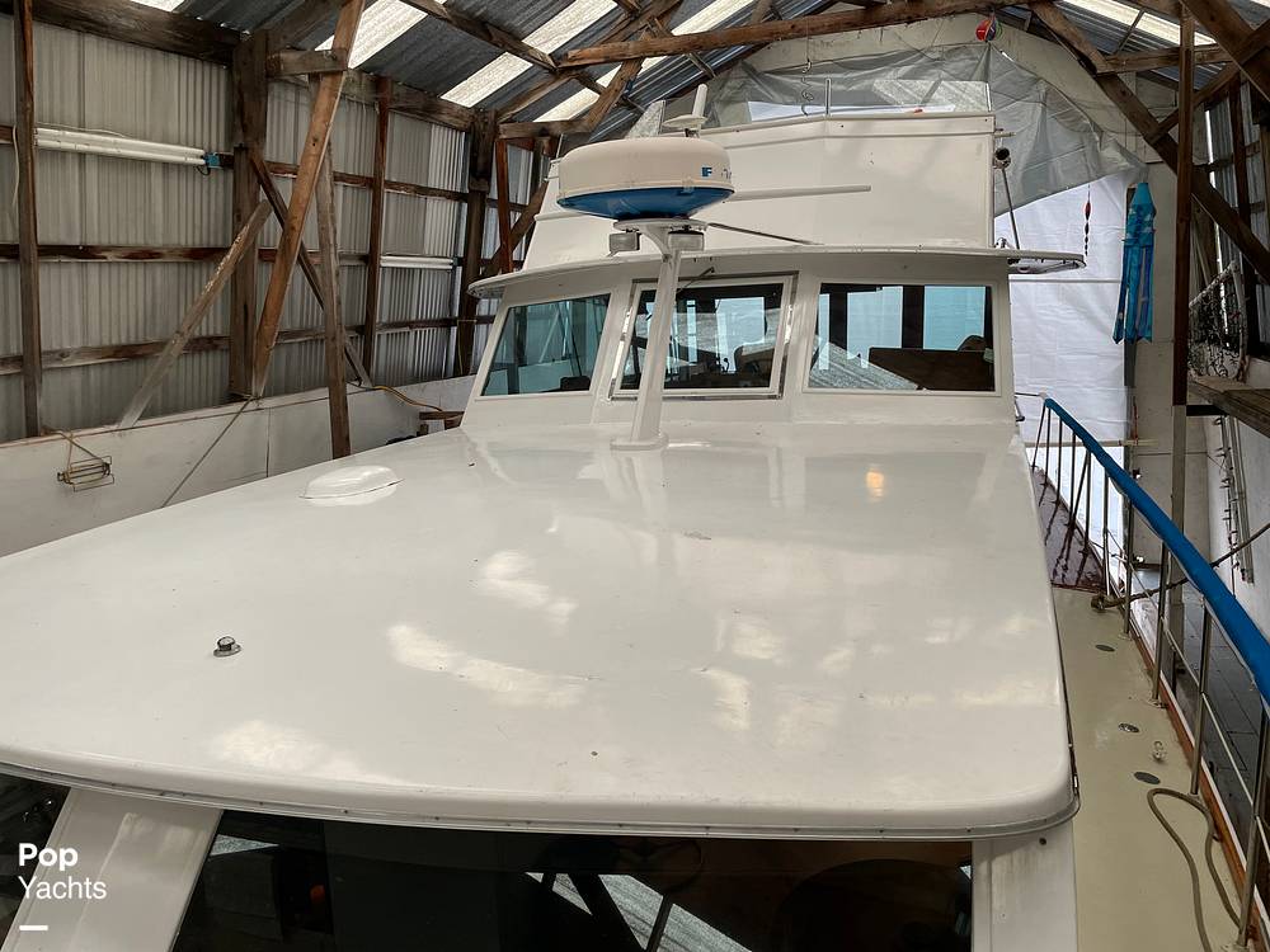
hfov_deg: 67.3
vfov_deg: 53.1
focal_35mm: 26
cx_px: 635
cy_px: 476
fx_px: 954
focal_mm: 4.2
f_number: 1.6
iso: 125
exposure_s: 1/120
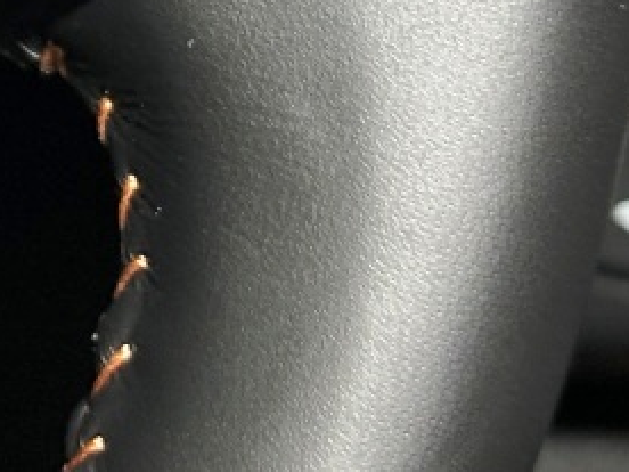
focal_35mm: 178
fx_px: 3234
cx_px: -269
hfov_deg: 10.8
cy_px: -385
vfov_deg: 8.0
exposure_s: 1/40
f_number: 1.78
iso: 320
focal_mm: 6.86
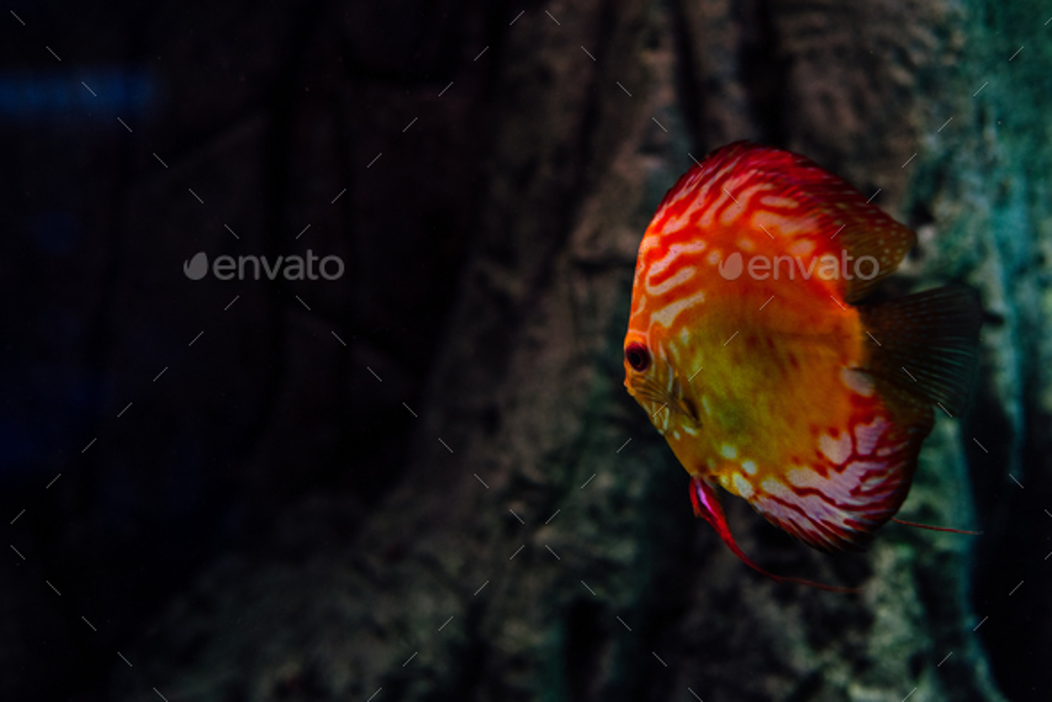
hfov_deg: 39.6
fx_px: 1462
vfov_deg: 27.0
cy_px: 351
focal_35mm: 50
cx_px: 526
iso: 800
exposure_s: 1/160
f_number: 3.5
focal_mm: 50
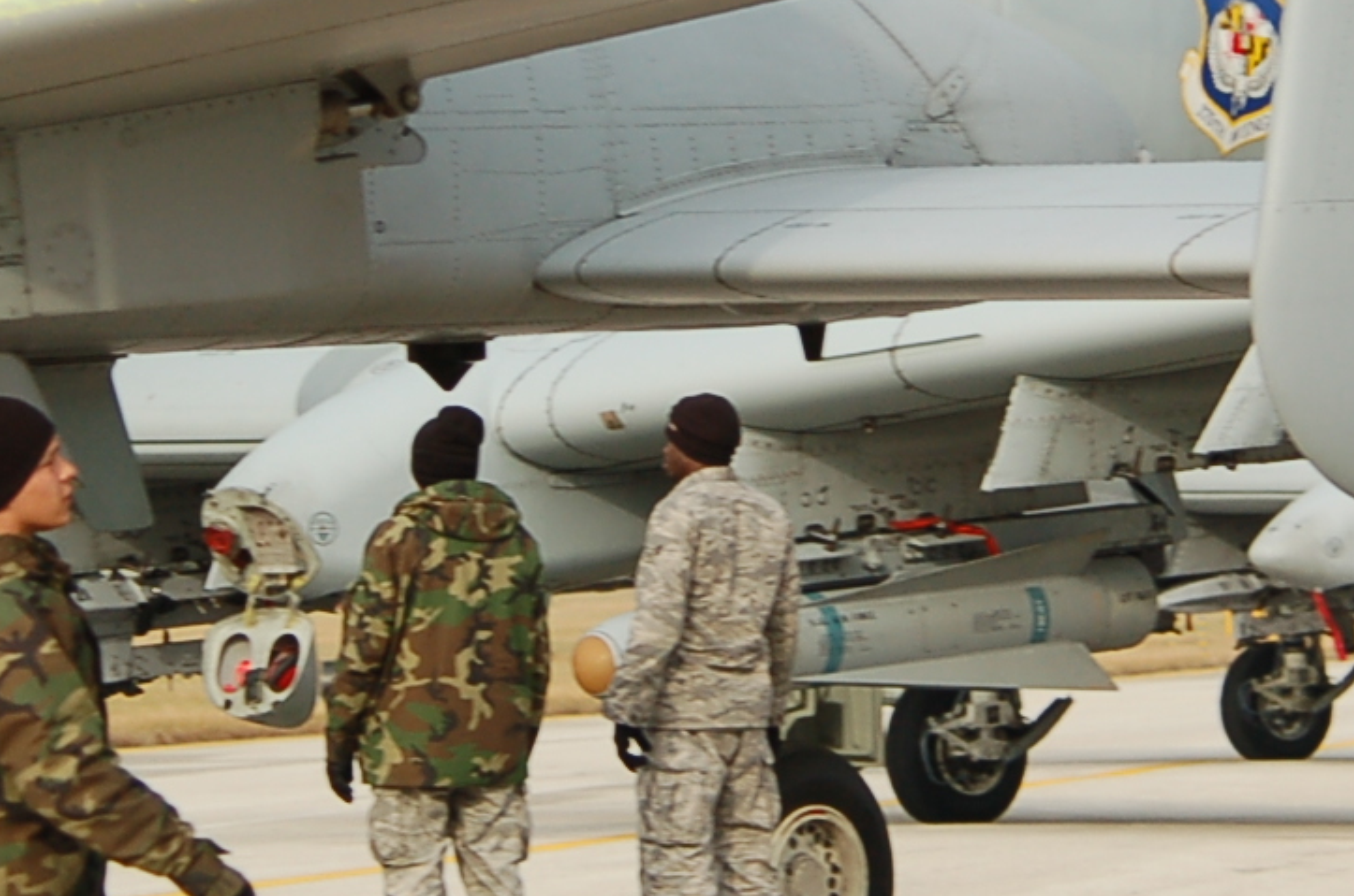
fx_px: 20382
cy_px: -64
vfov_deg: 2.5
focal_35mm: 543
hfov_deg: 3.8
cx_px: 655
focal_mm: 116
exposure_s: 1/500
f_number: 5.6
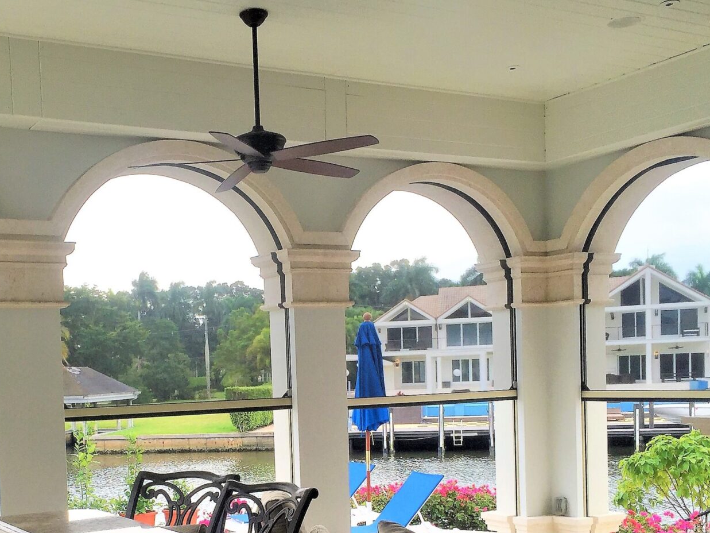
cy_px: 432
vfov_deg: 29.5
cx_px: 249
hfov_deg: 39.3
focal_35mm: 48
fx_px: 985
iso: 32
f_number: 2.2
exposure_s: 1/249
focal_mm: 4.15
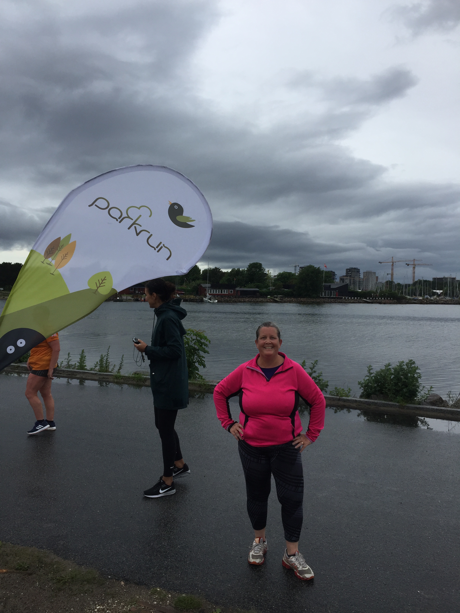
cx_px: 230
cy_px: 306
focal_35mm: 29
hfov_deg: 48.2
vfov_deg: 61.7
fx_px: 514
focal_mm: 4.15
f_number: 2.2
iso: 32
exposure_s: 1/1199
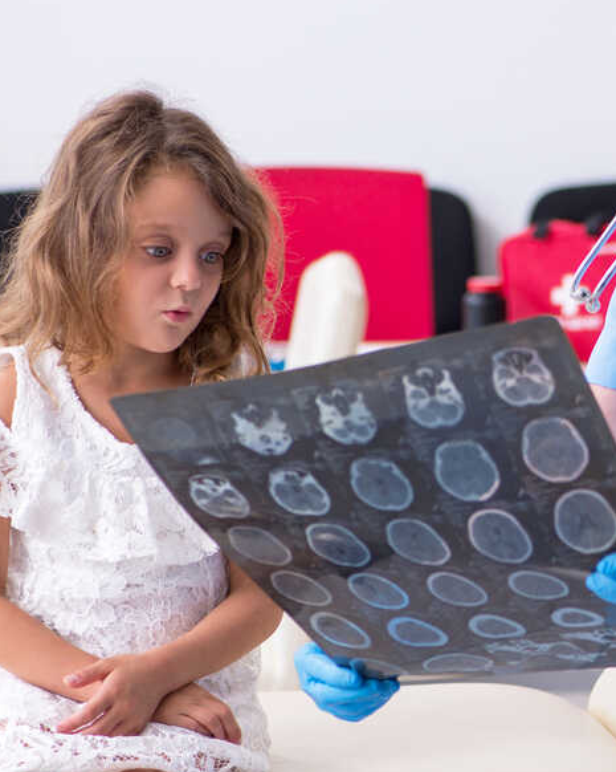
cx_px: 665
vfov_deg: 7.9
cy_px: 323
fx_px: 5565
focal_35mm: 244
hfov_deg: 6.3
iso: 100
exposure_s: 1/100
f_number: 5
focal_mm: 105
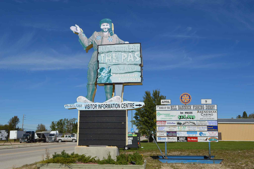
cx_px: 127
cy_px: 84
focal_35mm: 33
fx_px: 233
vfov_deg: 39.9
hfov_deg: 57.3
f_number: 10
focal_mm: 22
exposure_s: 1/400
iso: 100
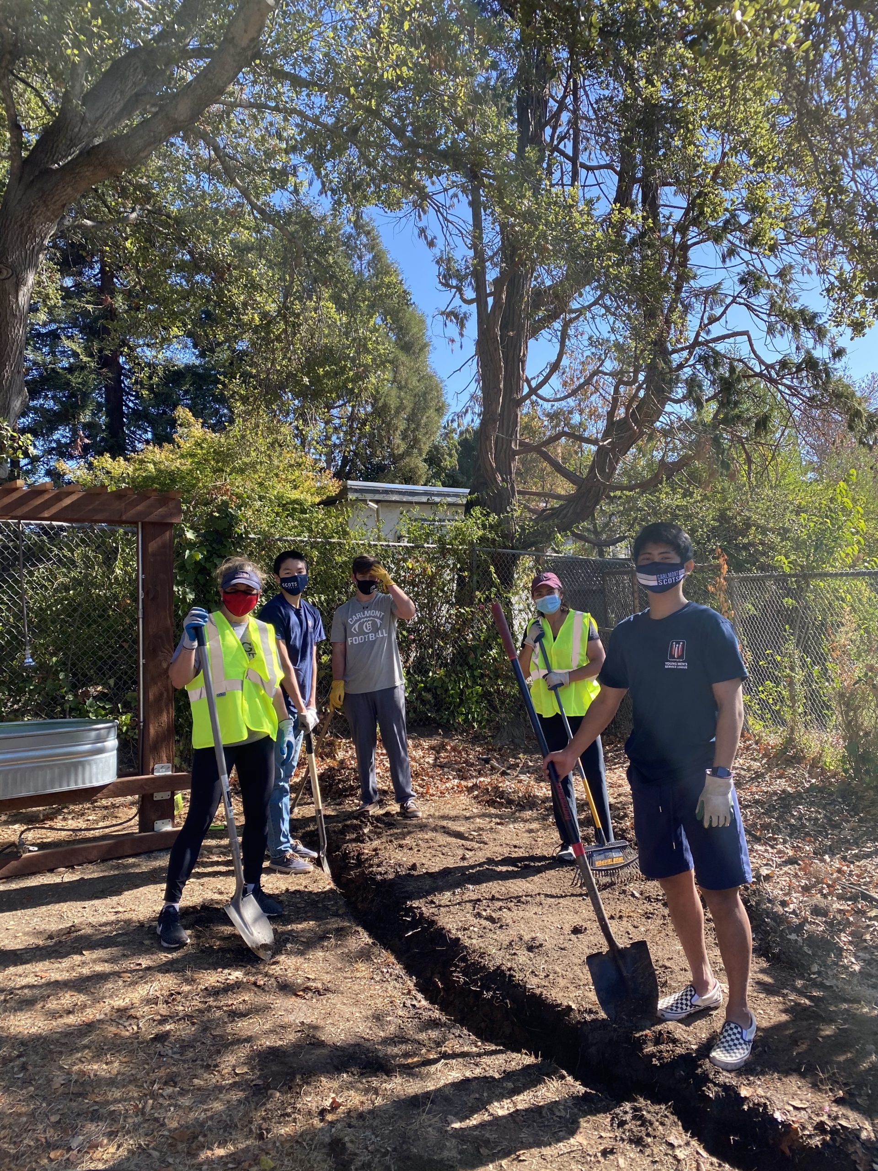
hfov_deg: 53.1
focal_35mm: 26
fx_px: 879
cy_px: 586
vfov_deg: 67.3
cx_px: 439
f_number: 1.8
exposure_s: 1/579
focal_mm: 4.25
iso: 32
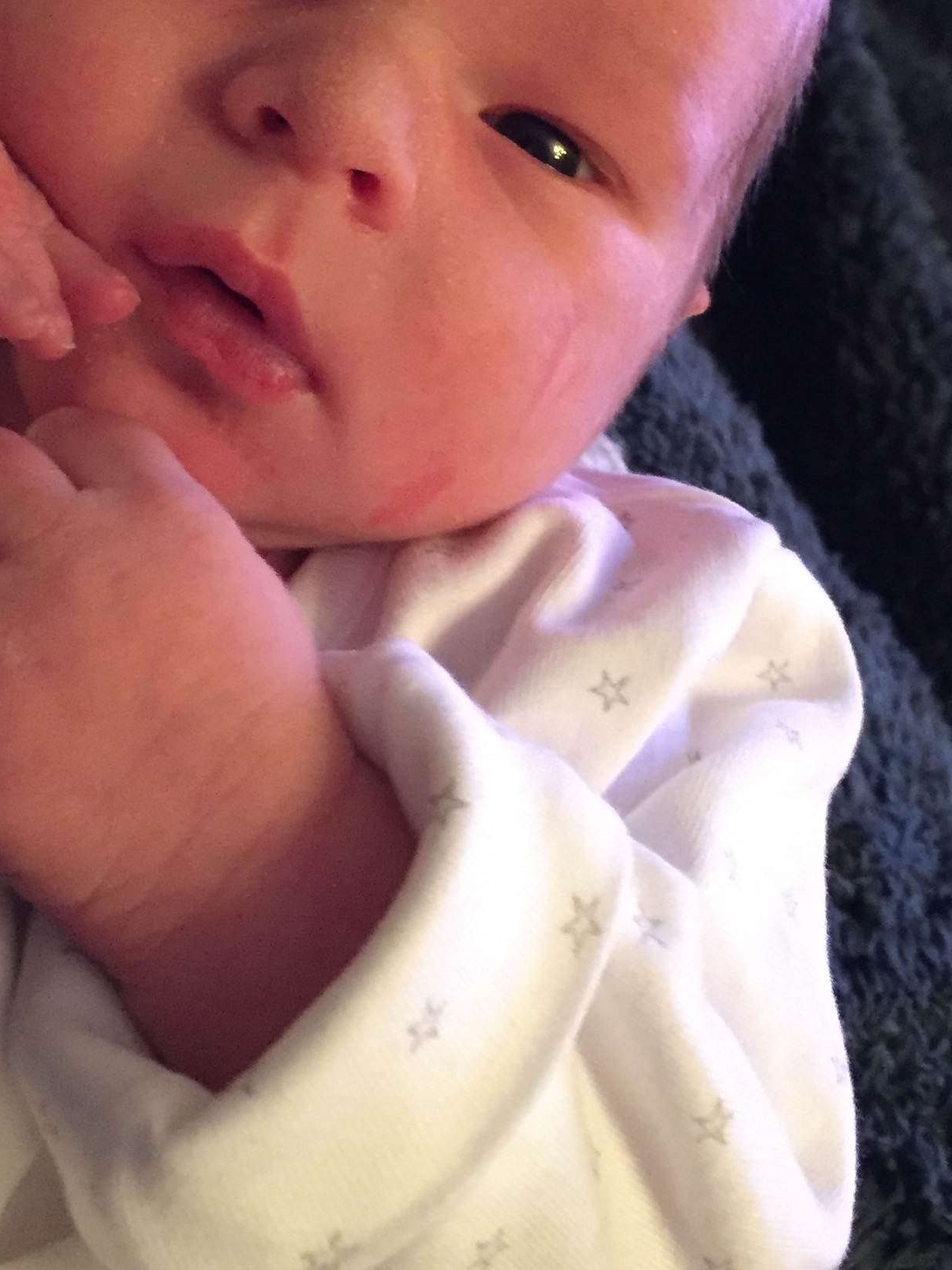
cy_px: 300
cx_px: 352
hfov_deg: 25.2
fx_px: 2127
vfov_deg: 32.5
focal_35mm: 58
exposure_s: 1/17
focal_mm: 4.15
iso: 640
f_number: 2.2
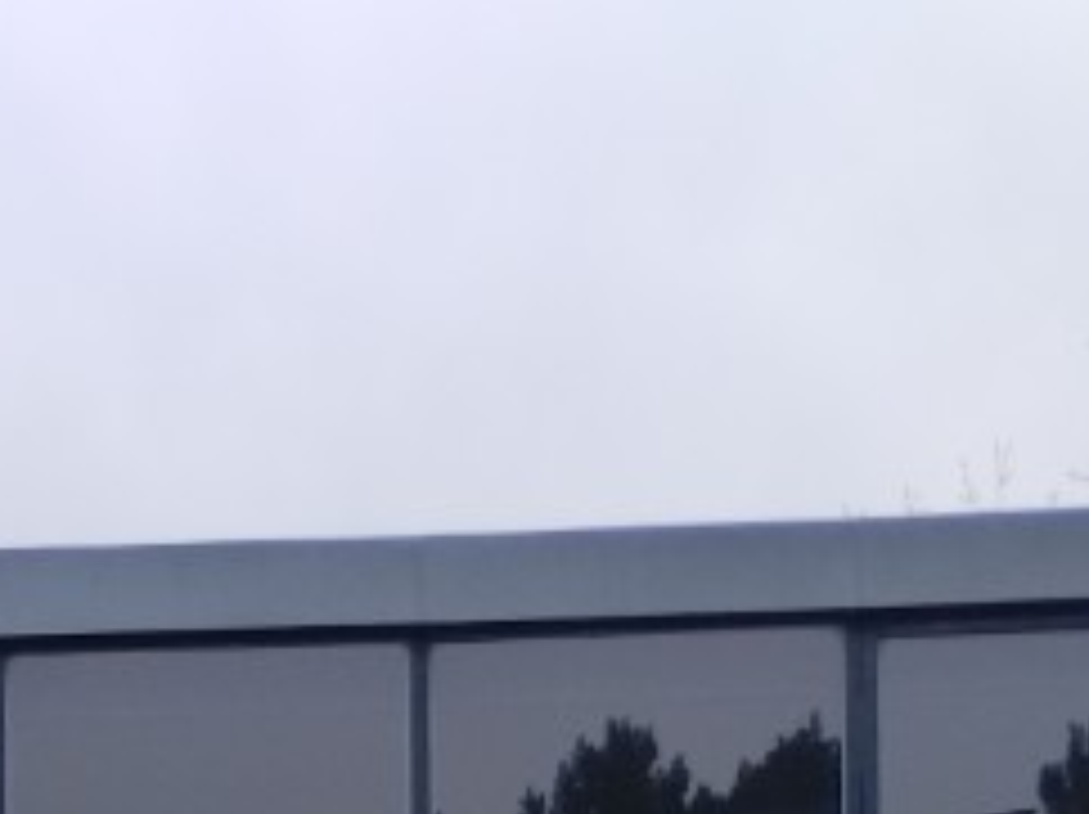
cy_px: 1839
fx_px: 4369
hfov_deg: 13.8
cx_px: -238
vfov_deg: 9.6
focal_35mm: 139
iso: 100
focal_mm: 4.27
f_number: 1.8
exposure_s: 1/429
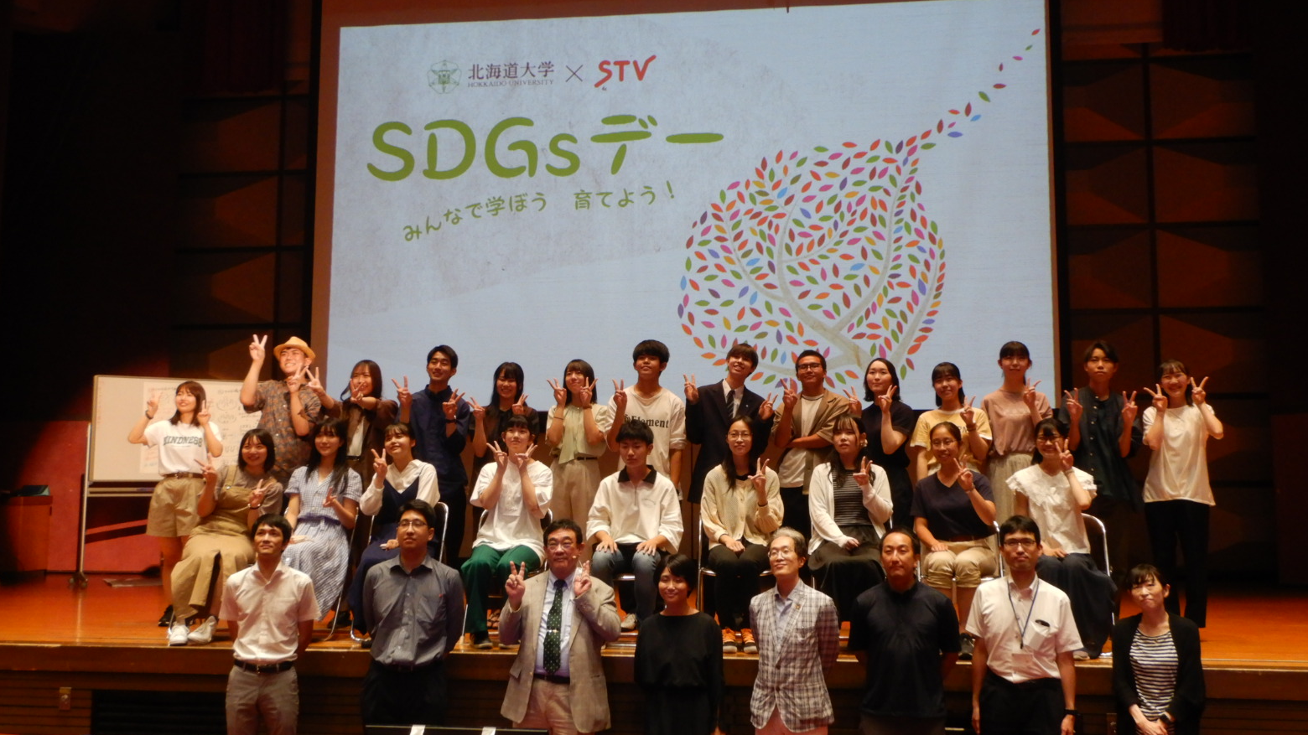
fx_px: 1318
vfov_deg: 31.2
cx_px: 667
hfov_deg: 52.8
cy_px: 338
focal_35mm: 38
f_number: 4.2
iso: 400
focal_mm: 6.1
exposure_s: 1/15
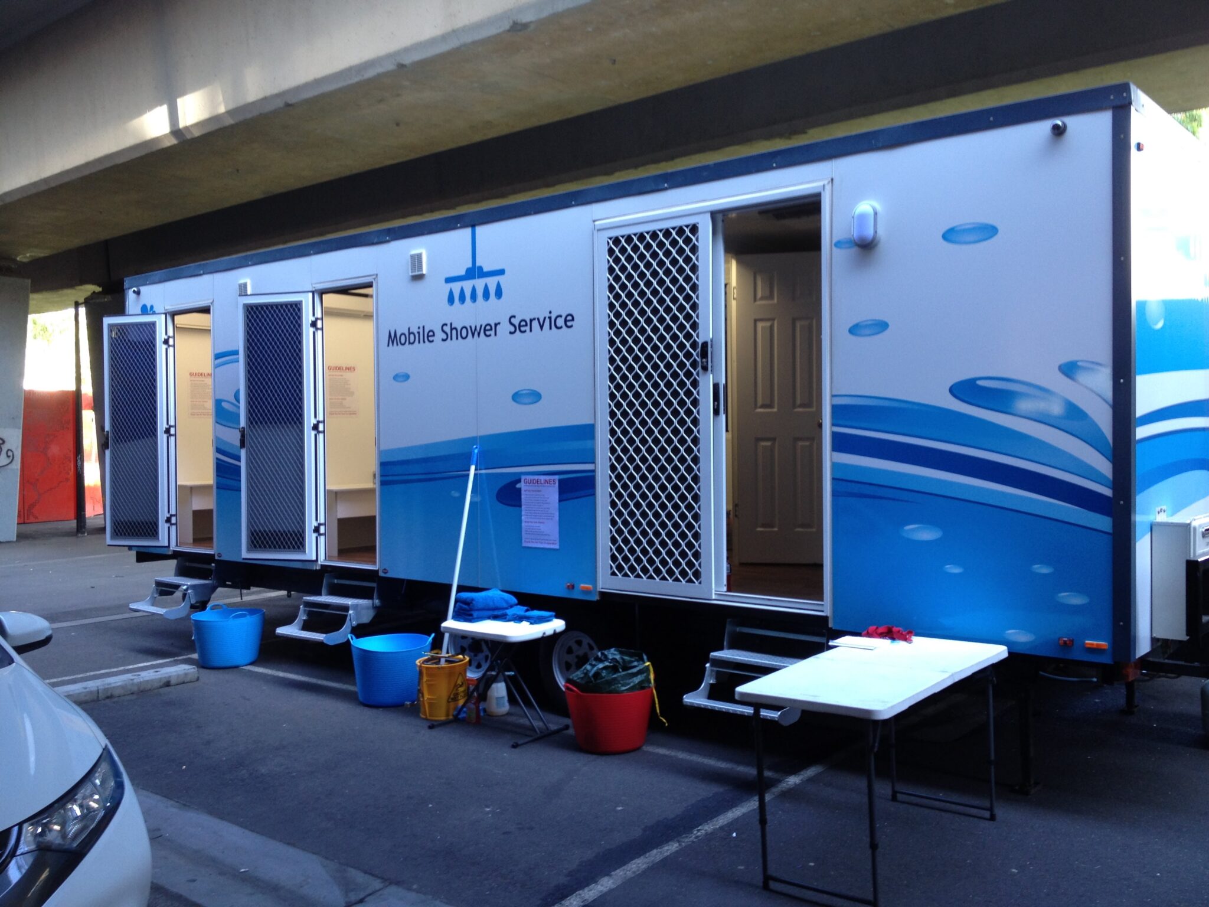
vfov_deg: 40.7
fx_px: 1222
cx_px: 604
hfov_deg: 52.6
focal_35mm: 35
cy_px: 454
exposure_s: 1/24
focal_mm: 4.28
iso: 50
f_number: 2.4
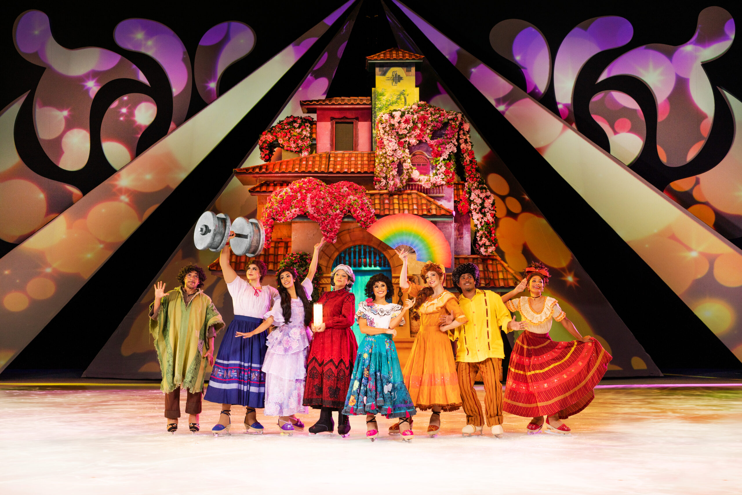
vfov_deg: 24.6
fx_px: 1134
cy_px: 248
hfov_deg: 36.2
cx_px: 371
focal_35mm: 55
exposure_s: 1/50
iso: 250
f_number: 7.1
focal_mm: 55
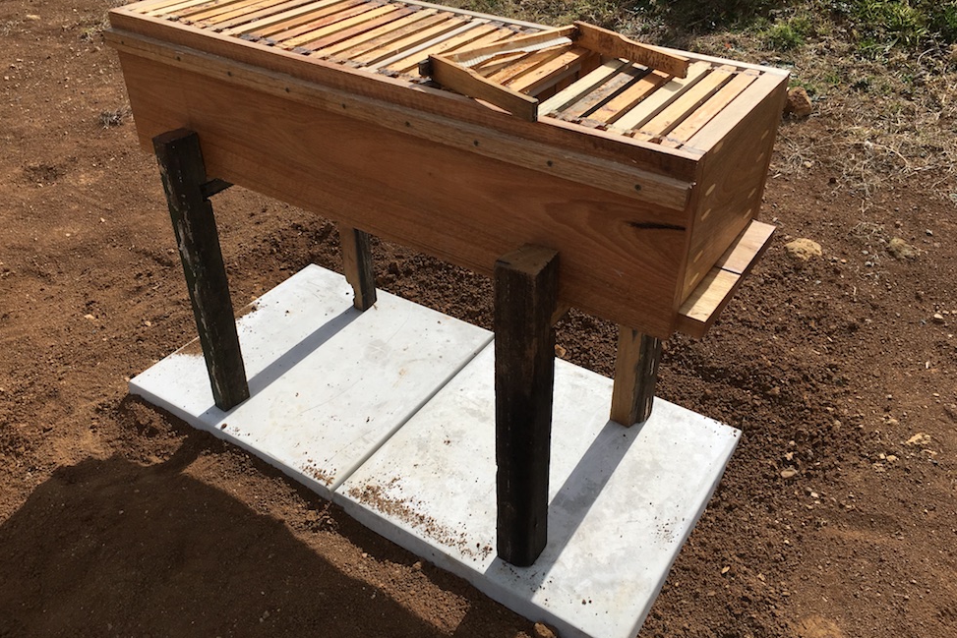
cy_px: 287
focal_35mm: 31
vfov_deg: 42.3
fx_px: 824
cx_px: 474
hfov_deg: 60.3
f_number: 2.2
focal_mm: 4.15
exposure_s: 1/3077
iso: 25
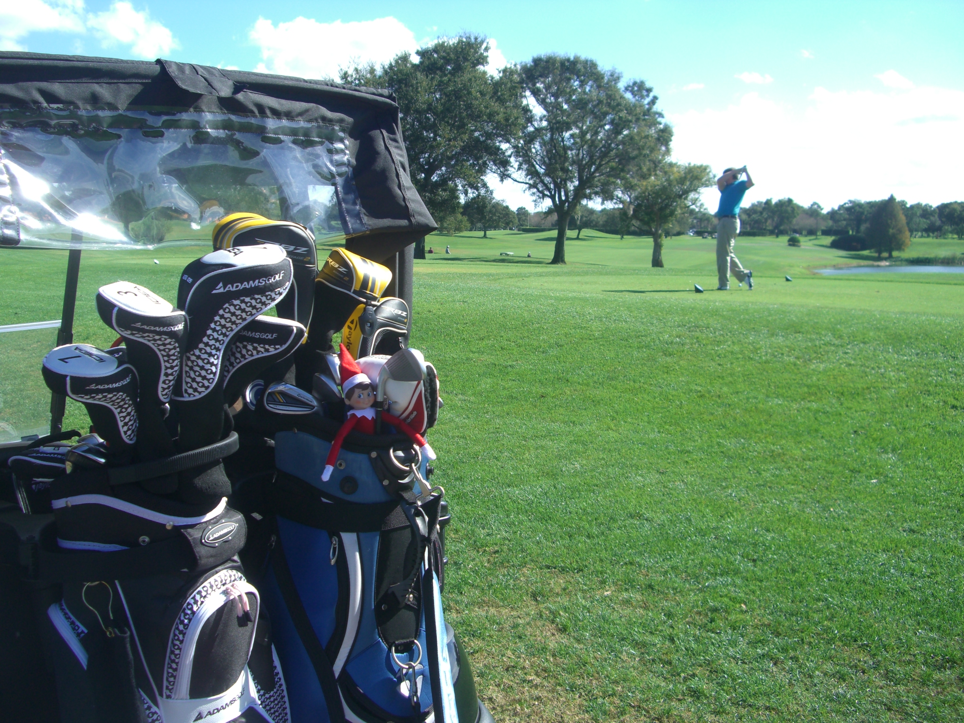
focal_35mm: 38
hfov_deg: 49.0
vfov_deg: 37.7
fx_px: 1058
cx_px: 482
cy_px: 362
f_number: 5.6
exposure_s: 1/160
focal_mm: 7.9
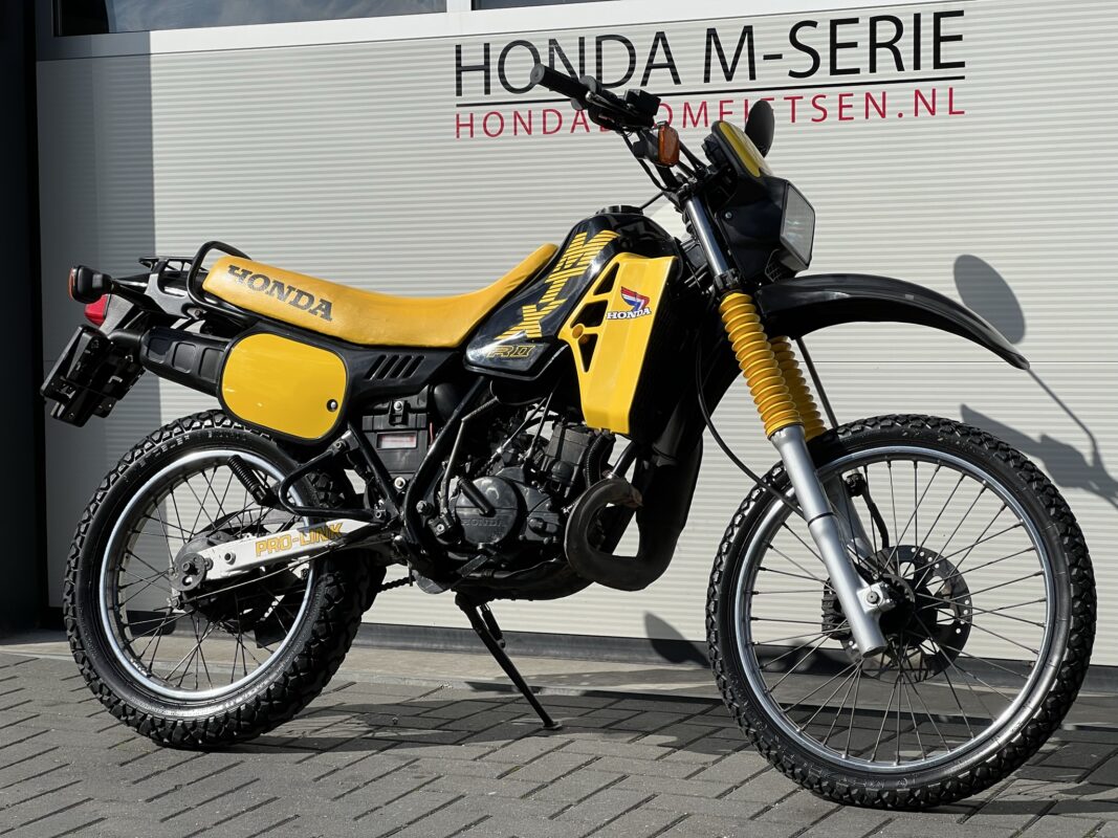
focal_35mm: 77
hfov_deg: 25.3
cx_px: 559
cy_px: 419
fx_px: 2487
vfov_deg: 19.1
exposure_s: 1/1429
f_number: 2.8
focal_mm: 9
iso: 32
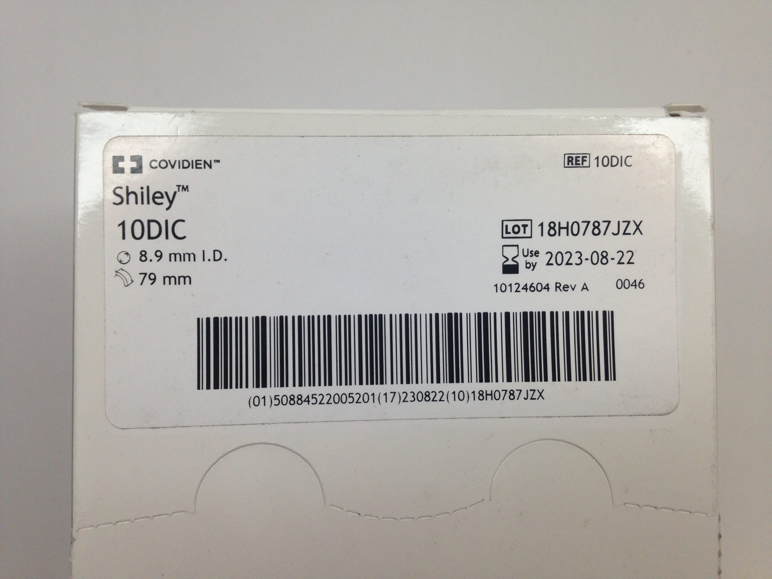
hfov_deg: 55.4
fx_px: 736
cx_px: 386
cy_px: 290
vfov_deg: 42.9
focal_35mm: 33
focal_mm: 4.12
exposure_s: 1/120
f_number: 2.4
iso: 80
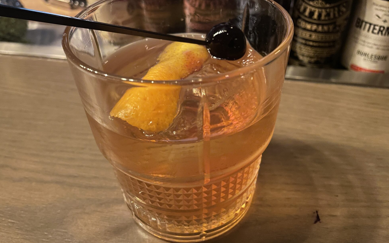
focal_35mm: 29
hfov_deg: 64.6
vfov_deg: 43.0
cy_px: 101
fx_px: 307
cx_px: 188
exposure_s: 1/10
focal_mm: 4.2
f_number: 1.6
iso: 500
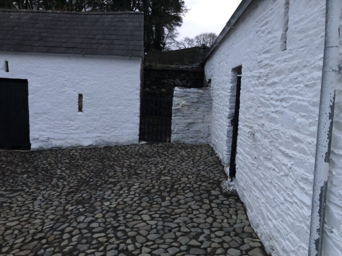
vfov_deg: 49.7
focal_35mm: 28
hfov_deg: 63.4
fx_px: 277
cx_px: 171
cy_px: 128
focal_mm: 3.99
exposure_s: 1/4
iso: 125
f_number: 1.8
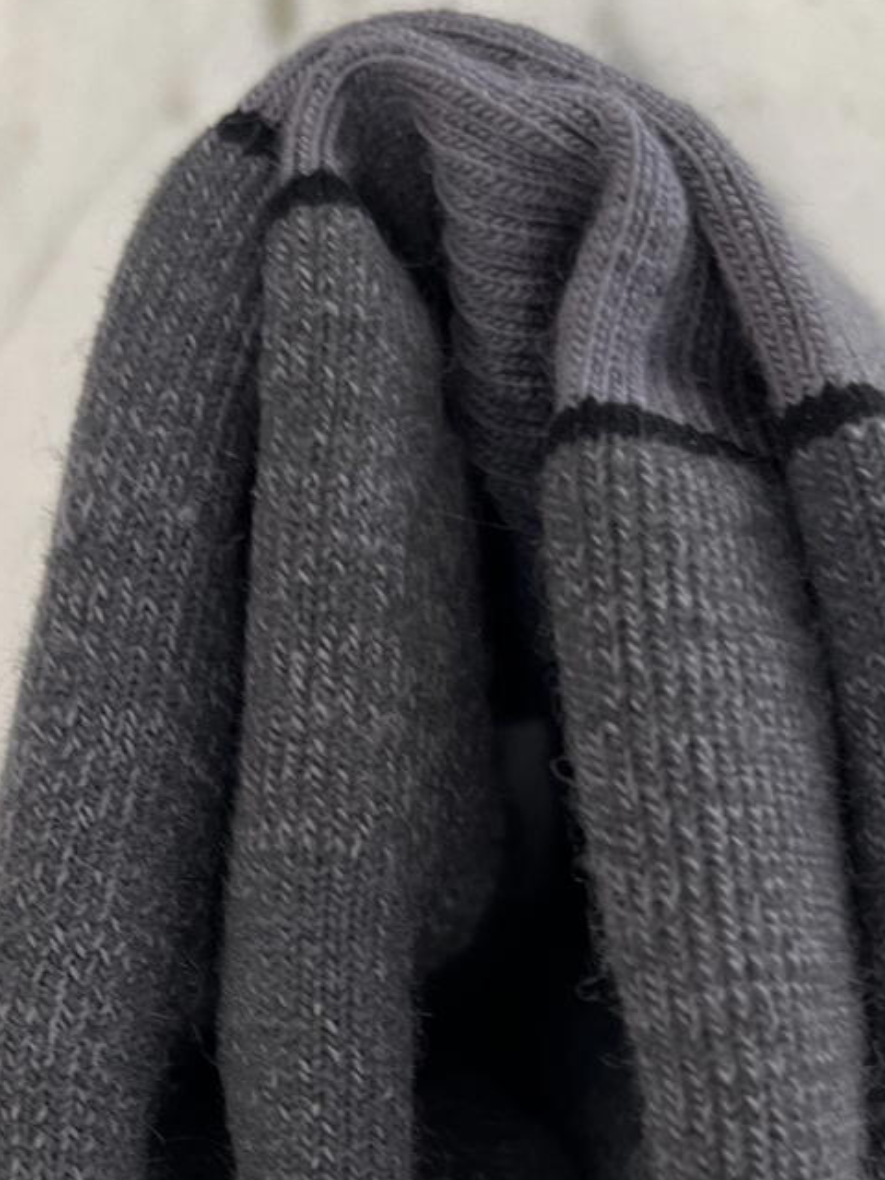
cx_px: 476
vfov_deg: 28.6
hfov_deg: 22.6
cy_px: 1066
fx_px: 2216
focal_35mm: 65
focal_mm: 5.1
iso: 80
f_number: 1.6
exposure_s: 1/60
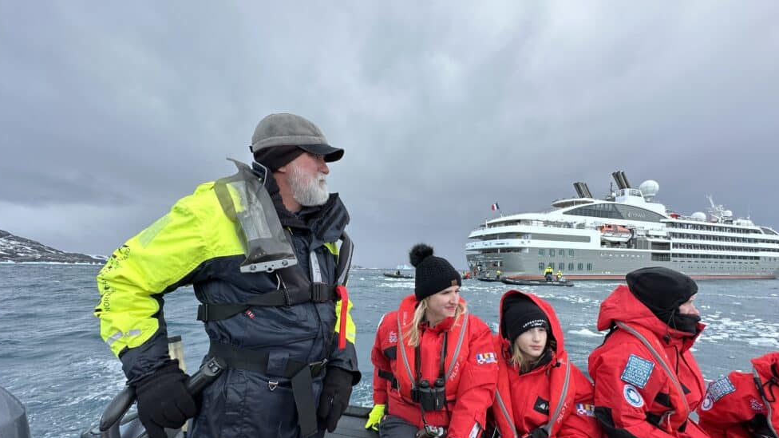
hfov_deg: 99.4
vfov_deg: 66.3
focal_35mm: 16
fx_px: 330
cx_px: 397
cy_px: 268
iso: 50
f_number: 2.2
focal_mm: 2.22
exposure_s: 1/868
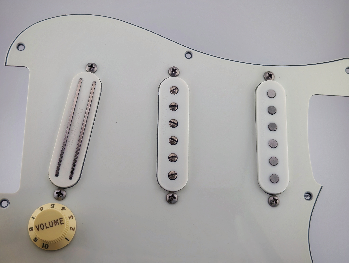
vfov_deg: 30.3
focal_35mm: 48
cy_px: 132
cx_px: 174
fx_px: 485
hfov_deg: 39.6
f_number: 1.85
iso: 70
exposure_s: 1/276
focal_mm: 6.81
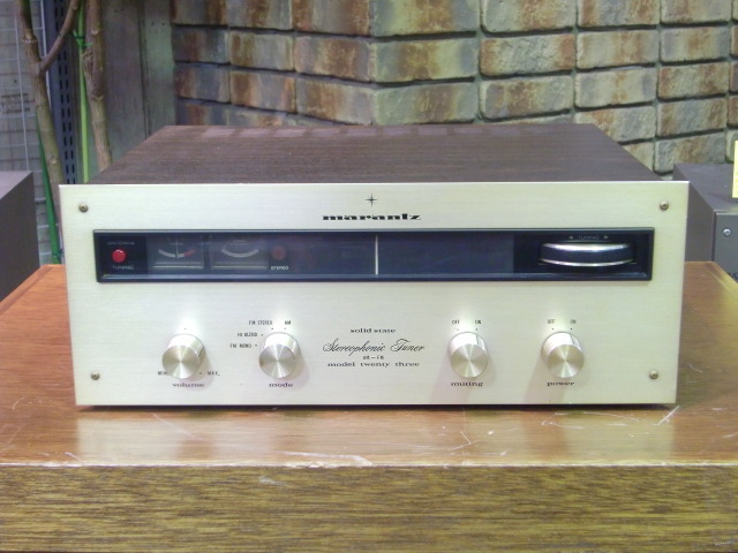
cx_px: 369
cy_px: 276
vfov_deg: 26.6
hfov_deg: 34.9
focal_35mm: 55
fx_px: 1173
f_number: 3.6
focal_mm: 9.8
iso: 400
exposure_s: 1/20
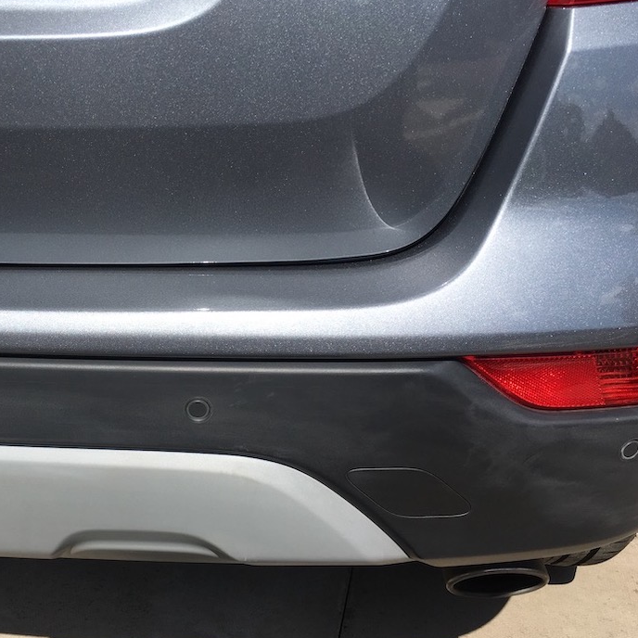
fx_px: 792
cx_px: 187
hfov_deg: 42.9
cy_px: 334
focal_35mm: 38
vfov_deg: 43.8
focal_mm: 4.15
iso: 25
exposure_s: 1/1570
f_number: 2.2
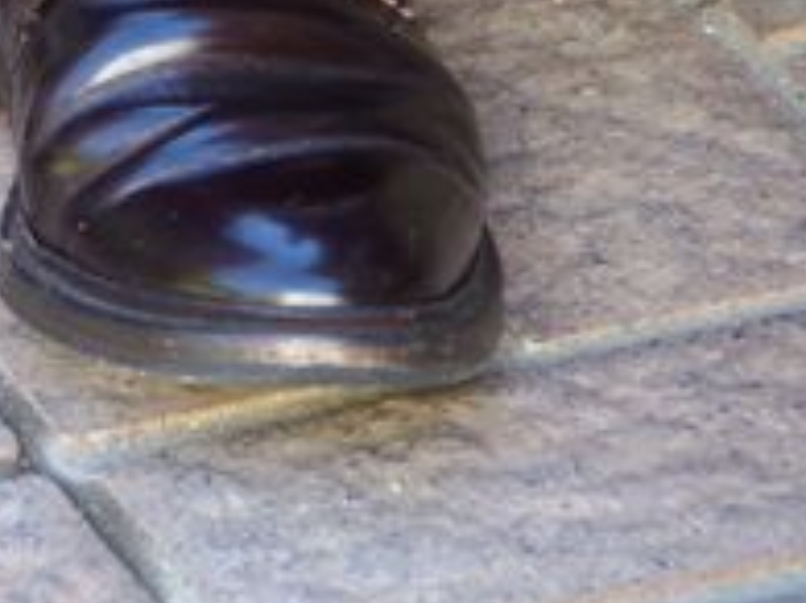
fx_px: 13892
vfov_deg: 2.5
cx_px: -401
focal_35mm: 597
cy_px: -196
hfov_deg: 3.3
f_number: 5.6
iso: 1600
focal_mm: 135
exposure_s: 1/200
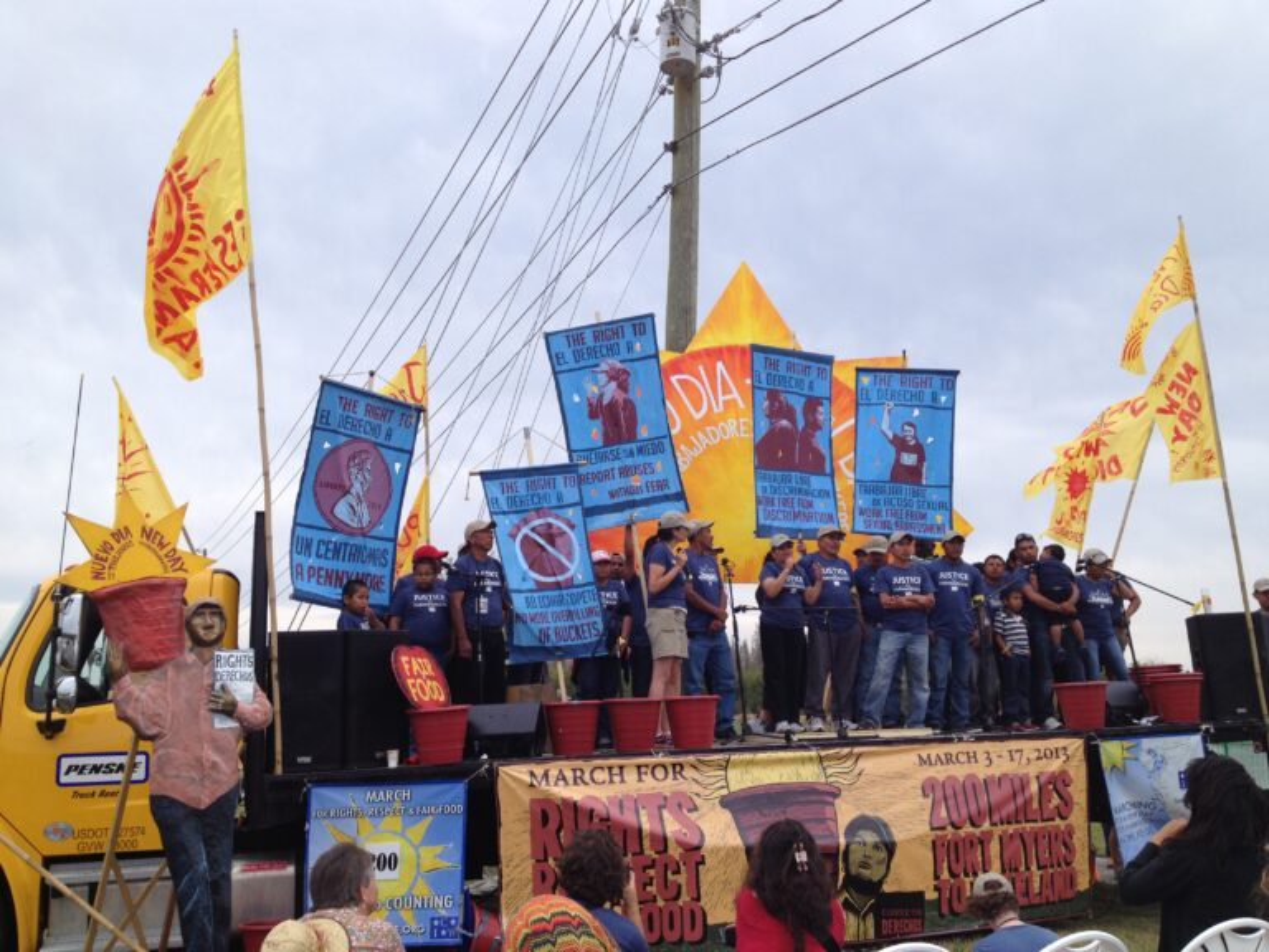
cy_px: 476
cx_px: 634
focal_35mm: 35
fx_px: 1283
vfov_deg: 40.7
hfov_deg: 52.6
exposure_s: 1/389
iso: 50
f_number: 2.4
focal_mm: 4.28
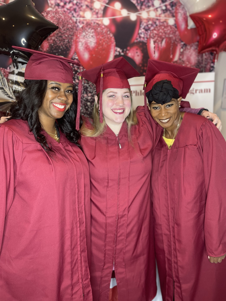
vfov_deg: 67.3
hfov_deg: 53.1
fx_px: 226
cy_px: 150
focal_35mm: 26
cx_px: 113
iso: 80
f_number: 1.6
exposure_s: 1/60
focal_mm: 5.1
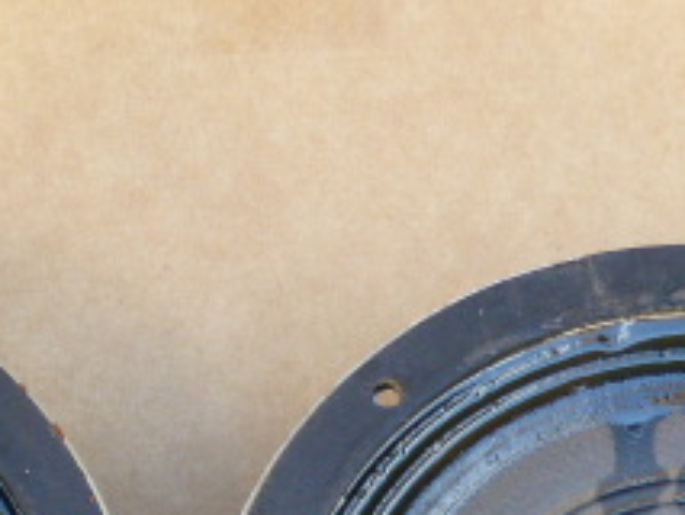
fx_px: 1841
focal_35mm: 93
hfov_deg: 20.9
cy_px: 692
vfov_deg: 15.1
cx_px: 174
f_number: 3.6
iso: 200
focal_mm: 5.4
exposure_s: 1/60
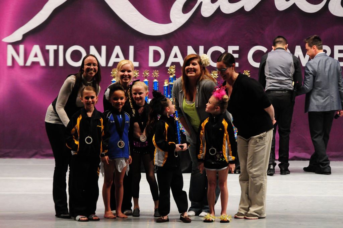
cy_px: 114
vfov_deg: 6.3
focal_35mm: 218
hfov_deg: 9.5
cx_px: 172
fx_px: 2070
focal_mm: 145
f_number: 4.5
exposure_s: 1/800
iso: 2500
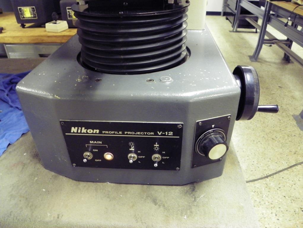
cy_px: 114
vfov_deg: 53.1
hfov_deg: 67.3
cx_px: 152
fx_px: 228
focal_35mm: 26
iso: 400
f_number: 2.8
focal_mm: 4.6
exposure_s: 1/10
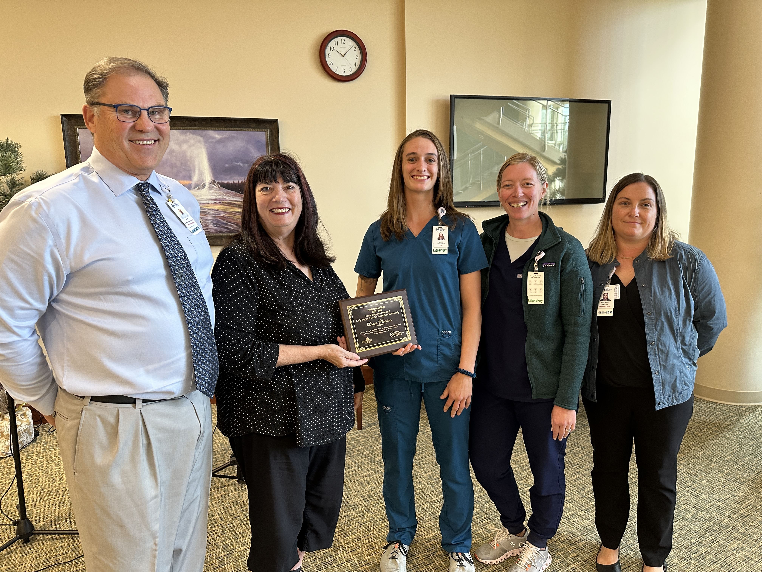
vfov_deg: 56.8
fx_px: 528
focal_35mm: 24
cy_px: 286
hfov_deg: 71.6
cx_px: 381
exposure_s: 1/60
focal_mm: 6.86
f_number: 1.78
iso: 250
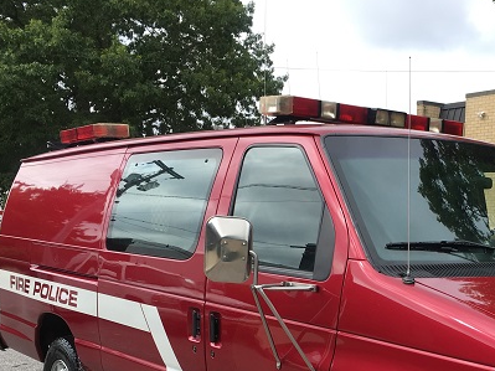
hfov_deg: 33.1
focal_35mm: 57
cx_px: 370
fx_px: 815
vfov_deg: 24.7
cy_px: 349
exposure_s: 1/503
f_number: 2.2
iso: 25
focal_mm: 4.15
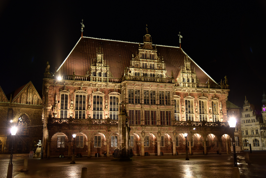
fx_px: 281
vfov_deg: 35.1
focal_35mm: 38
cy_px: 89
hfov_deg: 50.7
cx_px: 133
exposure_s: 1/6
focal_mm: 38
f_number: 4
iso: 1600
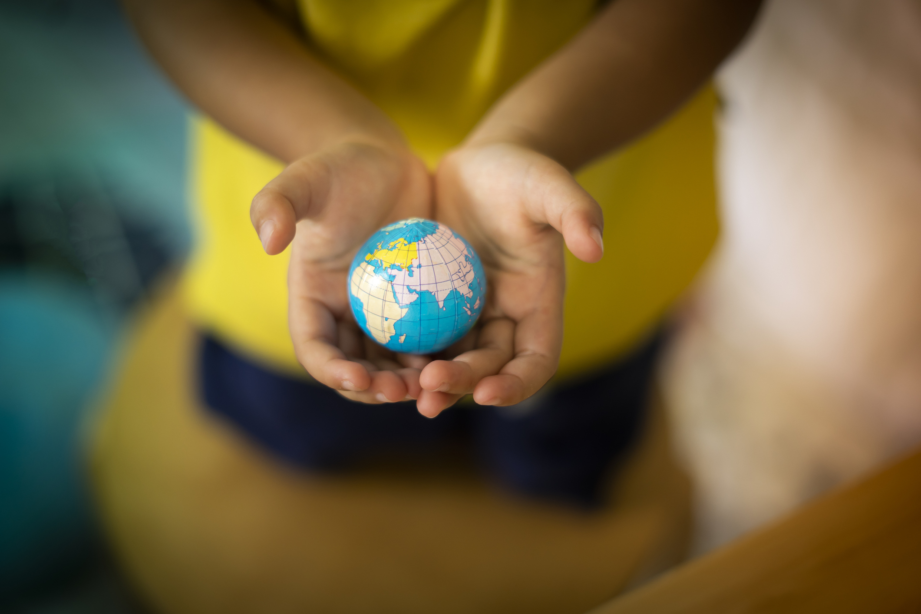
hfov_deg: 39.6
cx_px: 460
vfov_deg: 27.0
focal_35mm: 50
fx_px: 1279
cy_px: 307
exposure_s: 1/100
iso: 250
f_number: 1.8
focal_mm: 50
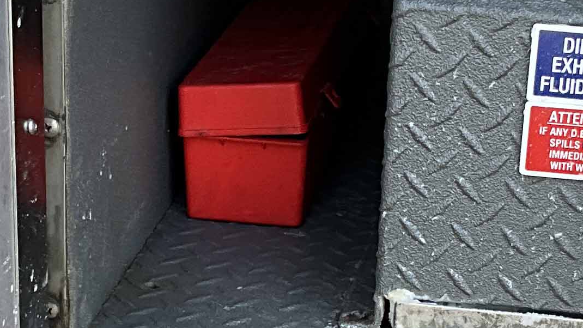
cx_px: 327
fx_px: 1840
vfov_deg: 10.2
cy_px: 255
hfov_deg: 18.0
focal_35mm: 119
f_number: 1.8
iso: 25
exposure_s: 1/122
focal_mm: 3
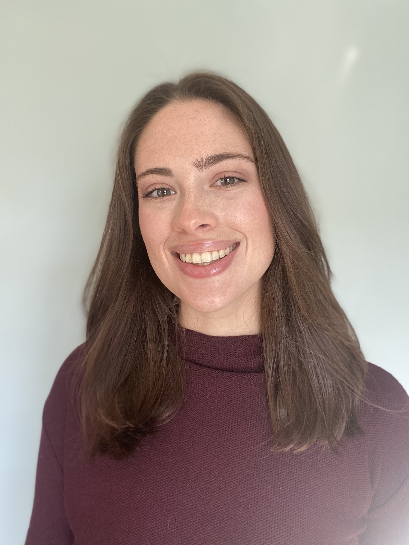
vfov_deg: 60.0
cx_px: 204
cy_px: 272
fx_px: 473
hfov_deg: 46.8
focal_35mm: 30
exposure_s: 1/60
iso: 100
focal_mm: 2.71
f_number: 2.2
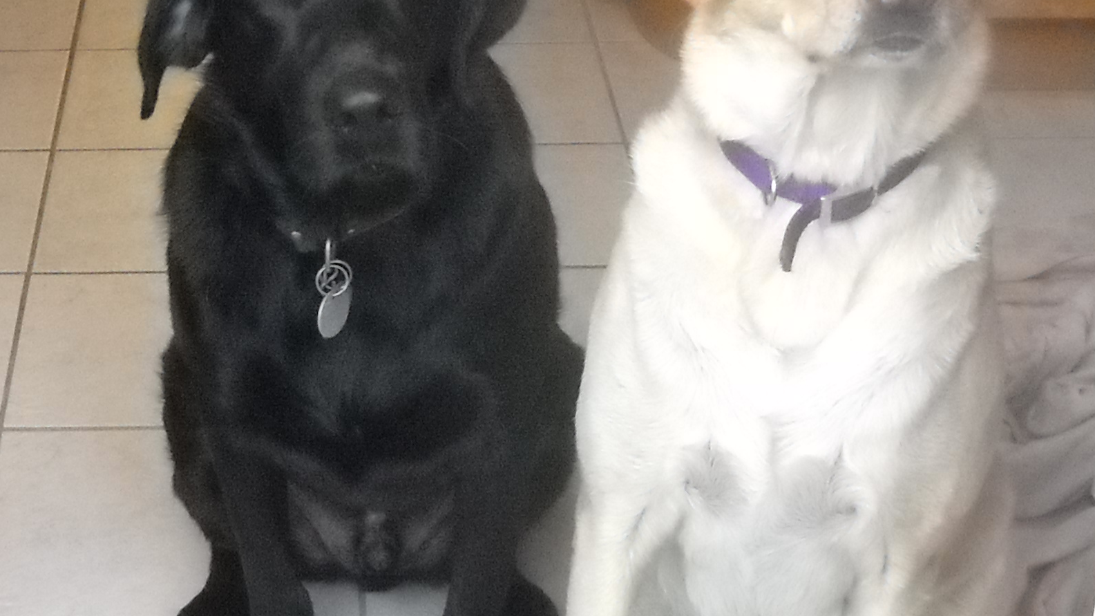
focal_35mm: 92
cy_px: 269
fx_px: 2671
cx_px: 308
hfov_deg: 23.0
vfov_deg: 13.1
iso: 800
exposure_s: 1/61
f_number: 3.1
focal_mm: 6.72
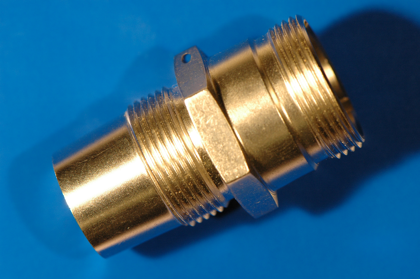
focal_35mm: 158
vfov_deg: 8.7
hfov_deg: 13.1
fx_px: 1836
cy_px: 140
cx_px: 210
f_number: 7.1
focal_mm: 105
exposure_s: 1/400
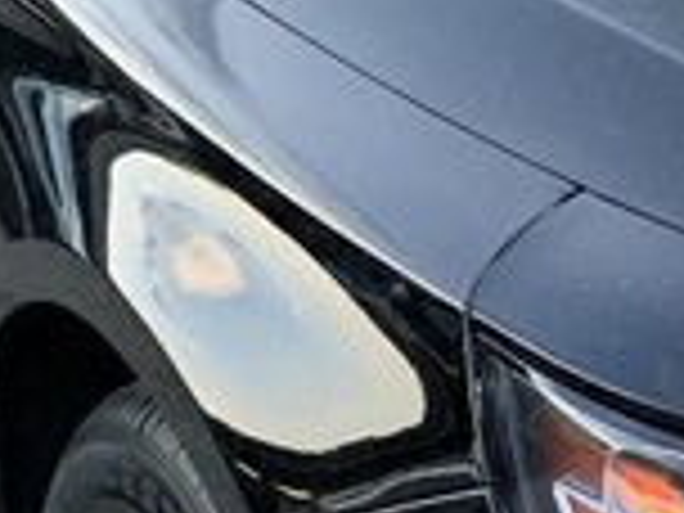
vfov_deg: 9.0
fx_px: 3241
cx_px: 1058
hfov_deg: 11.5
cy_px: 459
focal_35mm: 164
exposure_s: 1/120
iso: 100
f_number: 1.8
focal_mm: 4.25
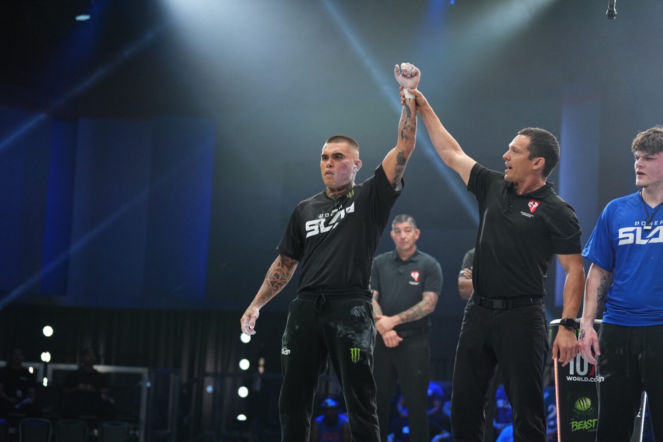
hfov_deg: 25.7
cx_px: 332
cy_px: 221
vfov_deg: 17.3
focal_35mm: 79
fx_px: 1455
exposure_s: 1/1000
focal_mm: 79
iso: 2000
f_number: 2.8
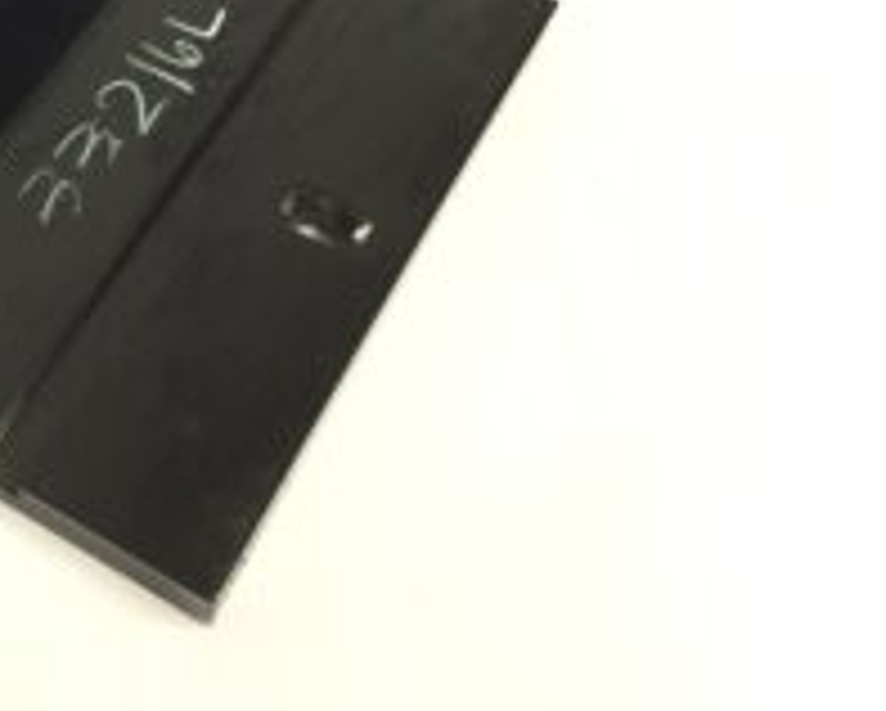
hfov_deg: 31.0
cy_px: 108
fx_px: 1522
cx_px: 88
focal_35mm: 58
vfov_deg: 25.7
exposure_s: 1/15
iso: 320
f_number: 2.4
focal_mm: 3.3
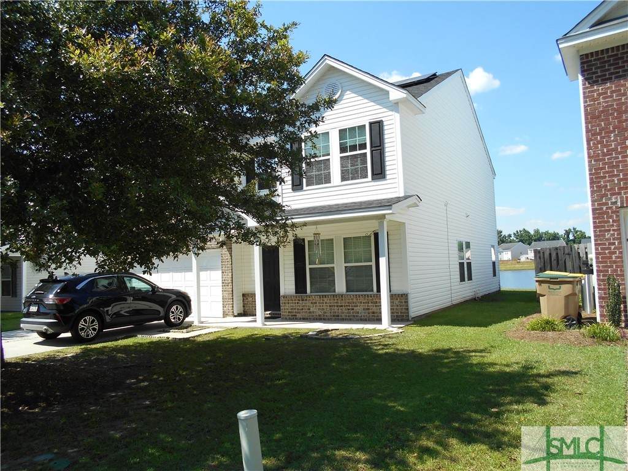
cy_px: 236
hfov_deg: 67.3
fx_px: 472
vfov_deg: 53.1
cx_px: 314
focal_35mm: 26
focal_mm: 4.6
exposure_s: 1/640
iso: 80
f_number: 3.2
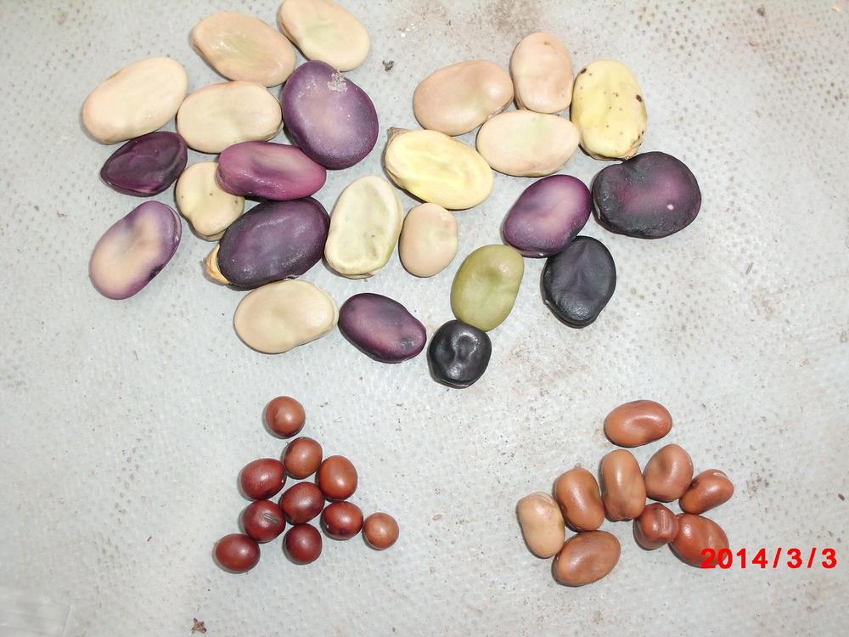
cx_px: 424
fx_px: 883
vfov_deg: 39.7
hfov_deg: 51.4
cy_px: 318
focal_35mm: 36
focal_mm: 6.3
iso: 64
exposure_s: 1/400
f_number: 2.9
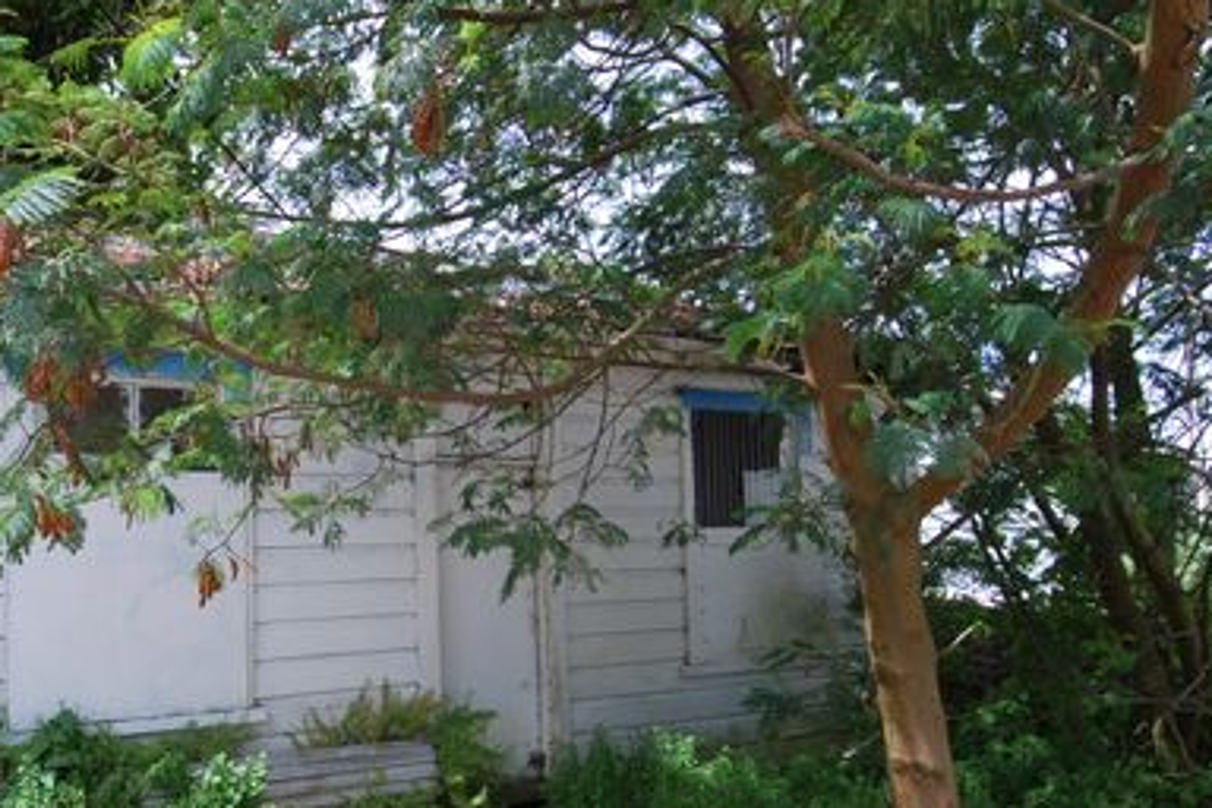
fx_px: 909
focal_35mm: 27
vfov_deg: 47.6
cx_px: 376
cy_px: 492
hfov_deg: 65.1
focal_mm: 12
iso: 100
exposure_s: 1/125
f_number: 5.6
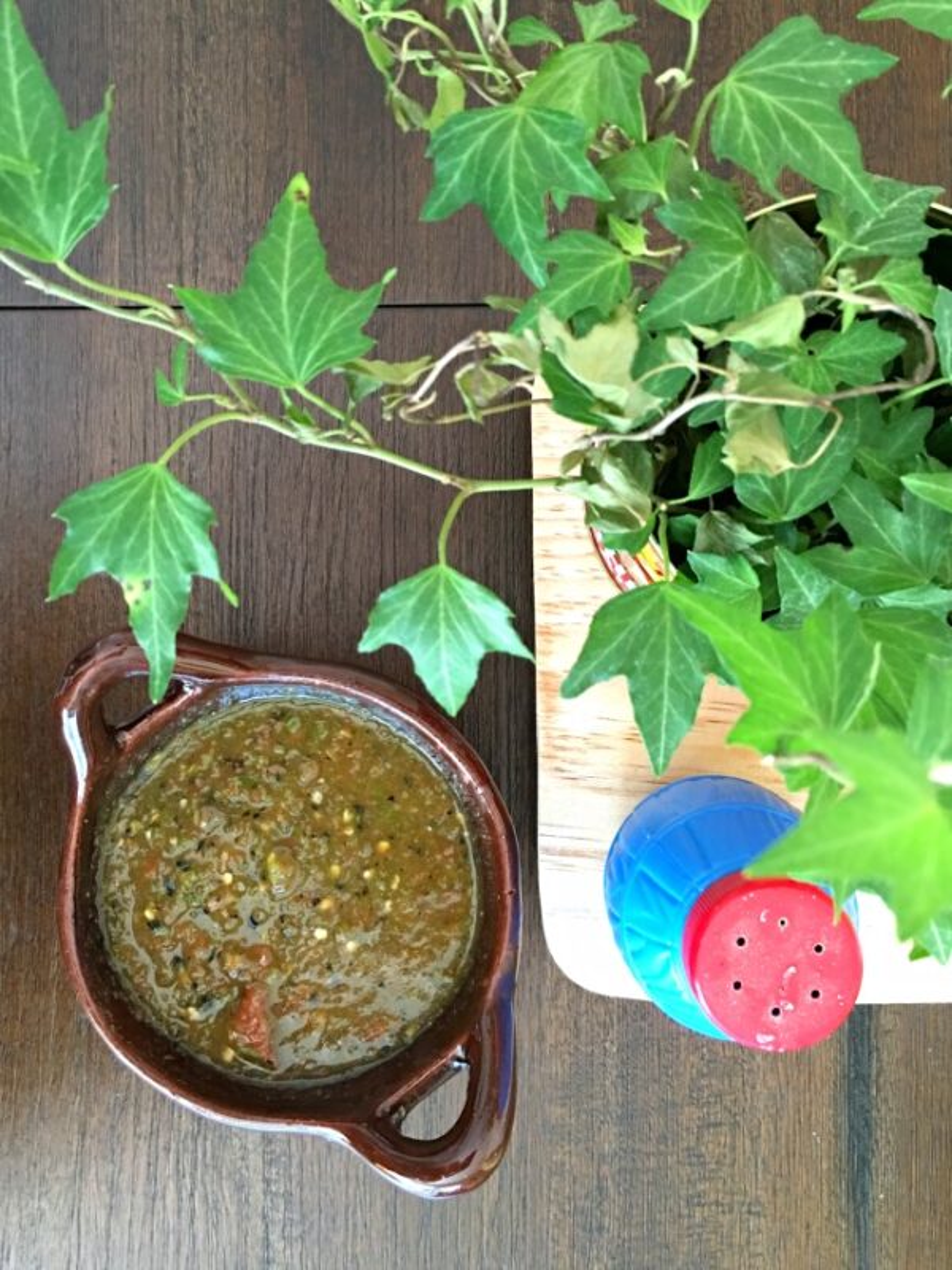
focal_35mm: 29
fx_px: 1063
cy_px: 635
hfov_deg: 48.2
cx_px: 476
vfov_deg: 61.7
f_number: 2.2
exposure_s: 1/10
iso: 100
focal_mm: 4.15
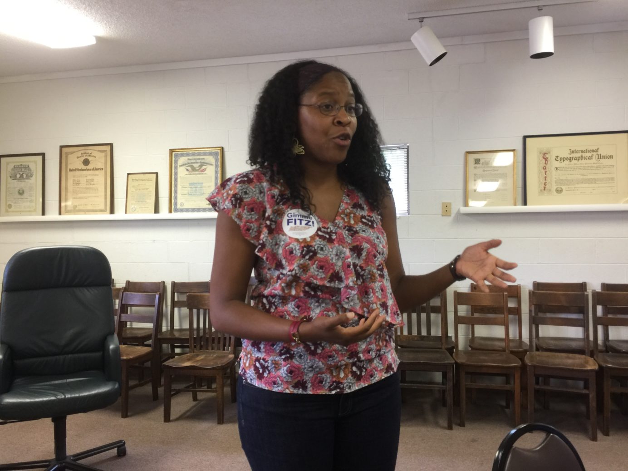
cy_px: 236
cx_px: 314
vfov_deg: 48.2
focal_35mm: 29
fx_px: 526
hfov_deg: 61.7
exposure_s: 1/15
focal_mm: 4.15
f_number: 2.2
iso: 64
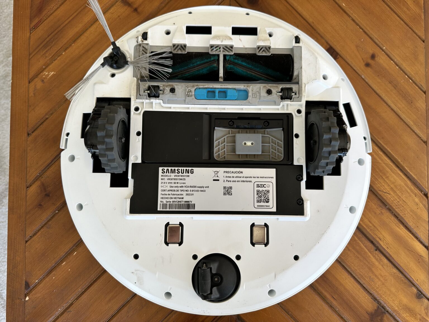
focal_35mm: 24
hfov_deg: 71.6
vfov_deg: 56.8
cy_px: 161
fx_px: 297
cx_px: 214
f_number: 1.78
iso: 64
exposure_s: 1/125
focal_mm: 6.86
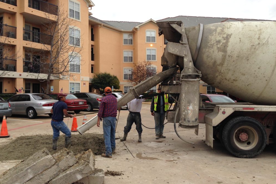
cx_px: 138
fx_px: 268
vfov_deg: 37.8
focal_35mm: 35
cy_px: 86
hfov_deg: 54.4
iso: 50
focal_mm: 4.12
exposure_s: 1/301
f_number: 2.4
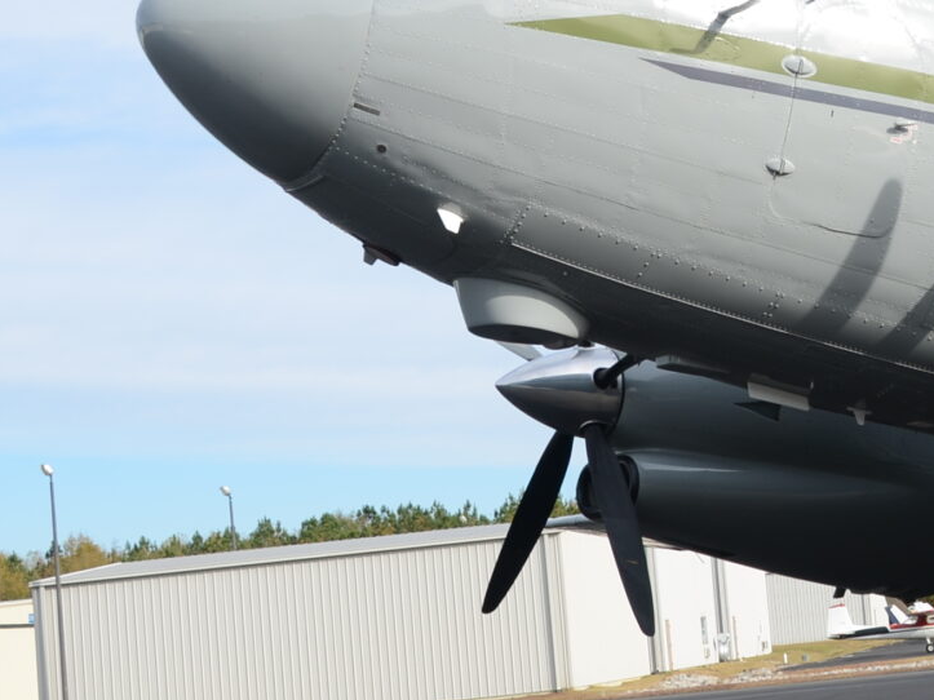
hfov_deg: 17.3
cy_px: 256
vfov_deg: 13.9
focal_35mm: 106
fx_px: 2860
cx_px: 1238
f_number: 8
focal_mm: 26
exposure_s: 1/250
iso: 100
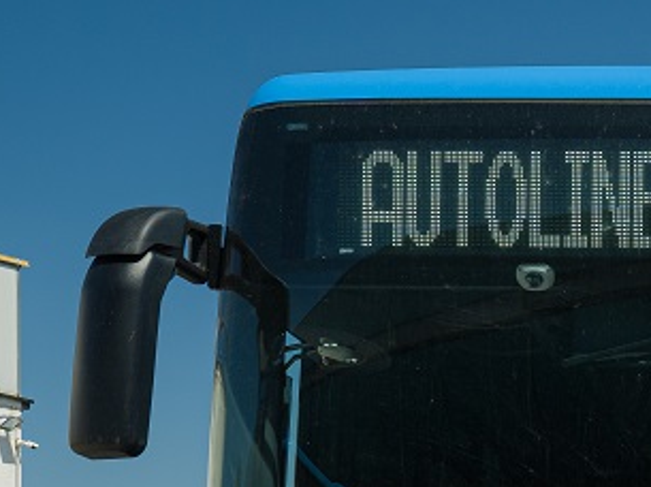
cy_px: 752
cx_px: 721
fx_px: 2348
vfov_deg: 11.3
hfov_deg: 15.4
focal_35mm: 125
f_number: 10
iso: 160
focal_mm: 33
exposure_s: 1/125
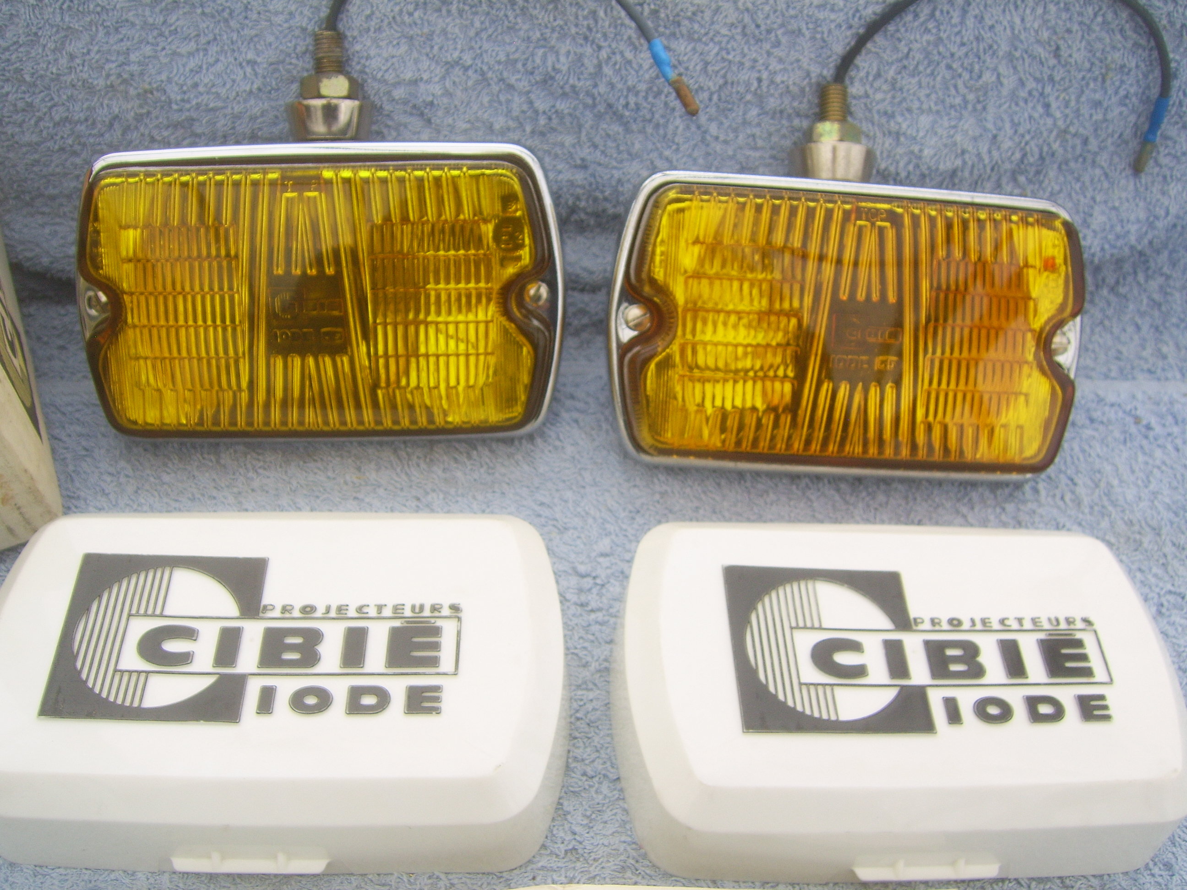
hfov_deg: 49.0
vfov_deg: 37.7
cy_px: 445
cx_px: 594
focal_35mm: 38
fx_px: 1303
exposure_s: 1/100
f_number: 3.5
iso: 50
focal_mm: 7.8
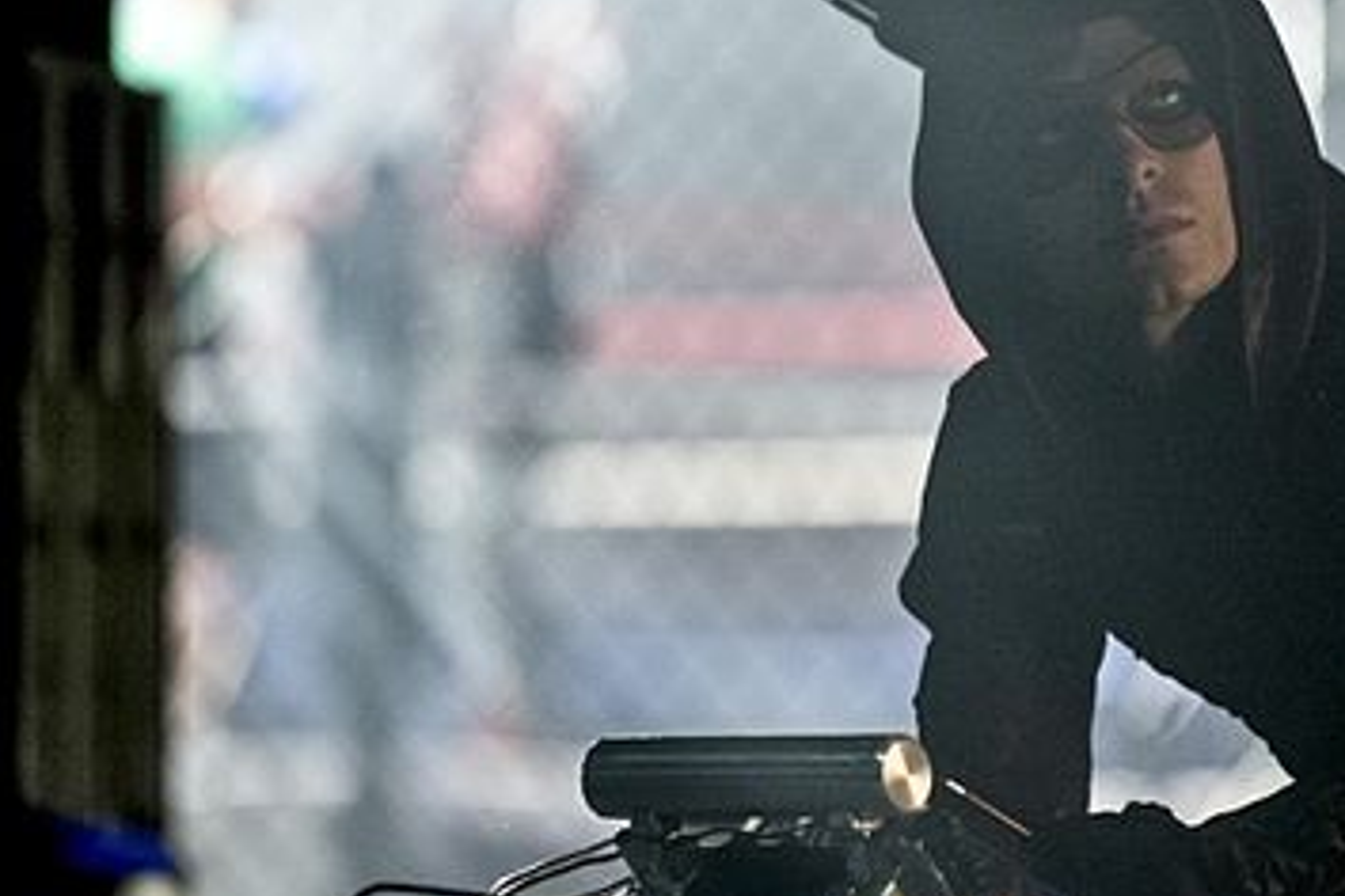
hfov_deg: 5.6
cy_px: 439
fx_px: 13710
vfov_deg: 3.7
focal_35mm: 367
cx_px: 984
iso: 4000
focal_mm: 200
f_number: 3.2
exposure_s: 1/320
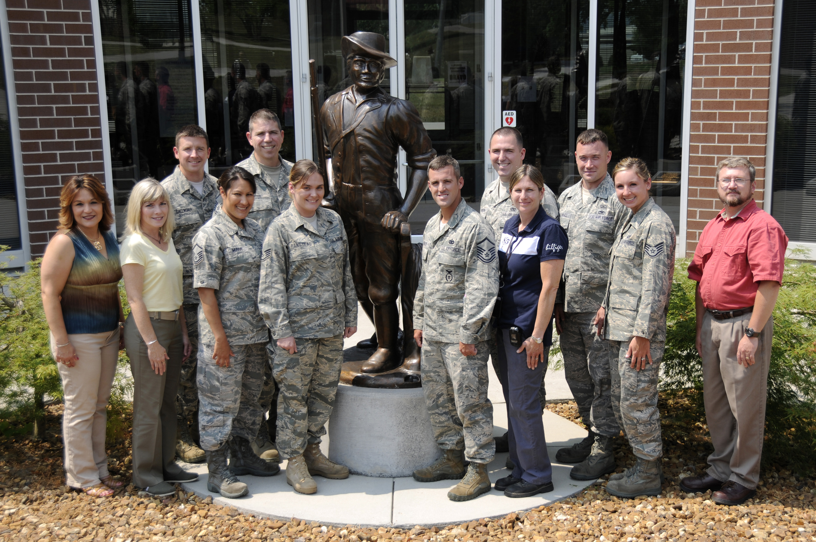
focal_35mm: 51
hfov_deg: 38.9
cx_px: 408
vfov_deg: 26.4
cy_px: 271
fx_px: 1154
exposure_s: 1/400
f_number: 5
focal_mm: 34
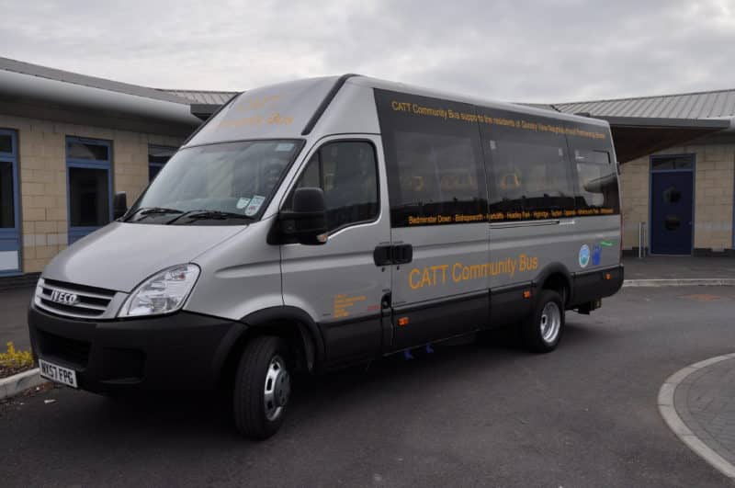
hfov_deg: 57.3
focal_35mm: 33
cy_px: 244
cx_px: 368
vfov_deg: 39.9
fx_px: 673
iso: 200
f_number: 9
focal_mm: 22
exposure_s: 1/320
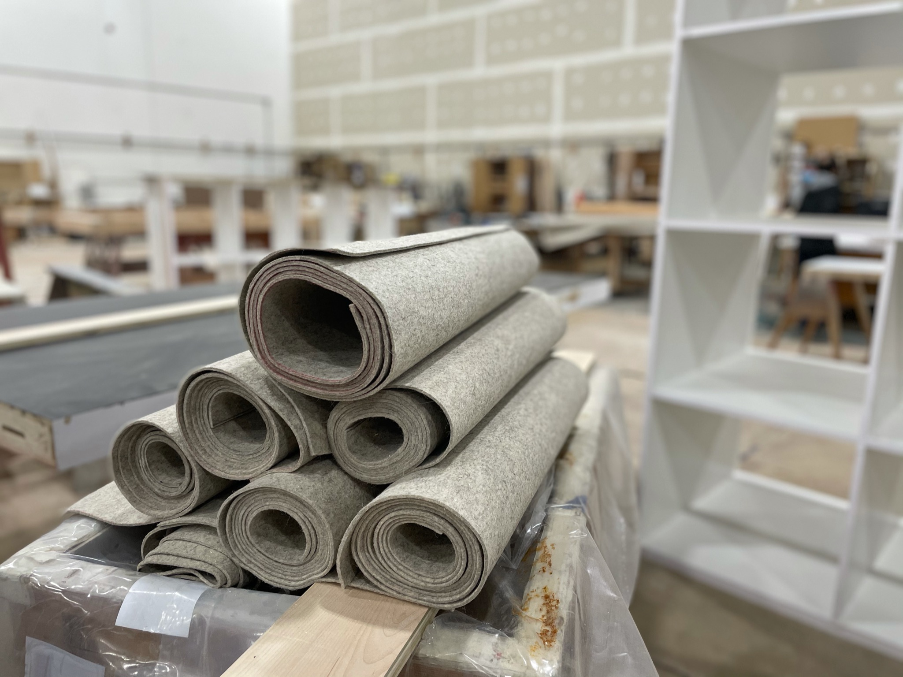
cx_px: 452
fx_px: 678
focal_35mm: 26
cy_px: 338
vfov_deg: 53.0
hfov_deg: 67.3
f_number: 1.6
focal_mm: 4.2
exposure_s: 1/85
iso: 125
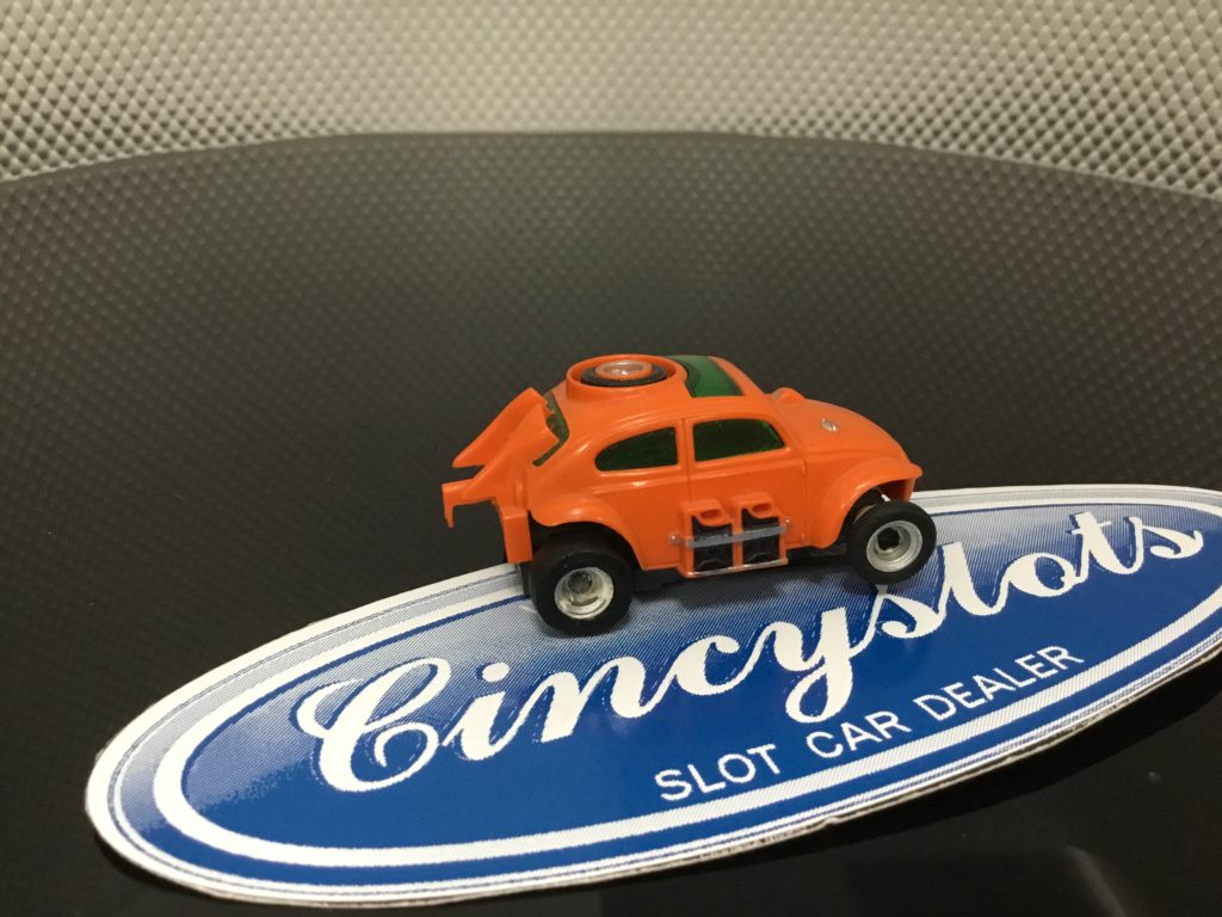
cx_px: 611
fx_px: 1094
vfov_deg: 45.4
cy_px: 458
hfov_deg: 58.4
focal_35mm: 31
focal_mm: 3.3
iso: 200
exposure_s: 1/30
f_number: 2.4
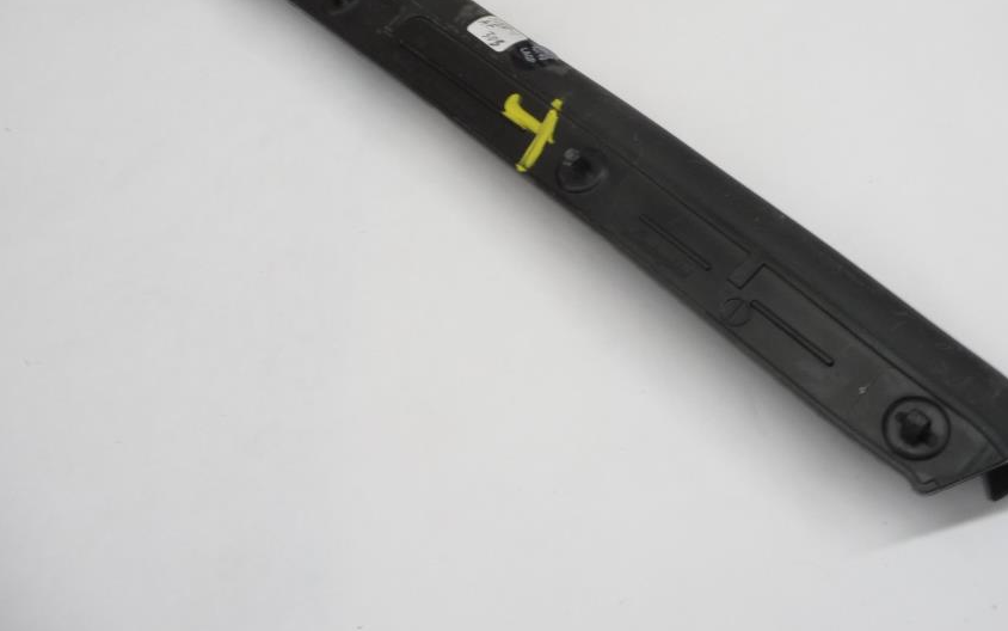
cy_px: 223
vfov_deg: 35.1
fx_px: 989
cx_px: 610
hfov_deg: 53.6
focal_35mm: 36
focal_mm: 4.7
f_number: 3.3
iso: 160
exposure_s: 1/30
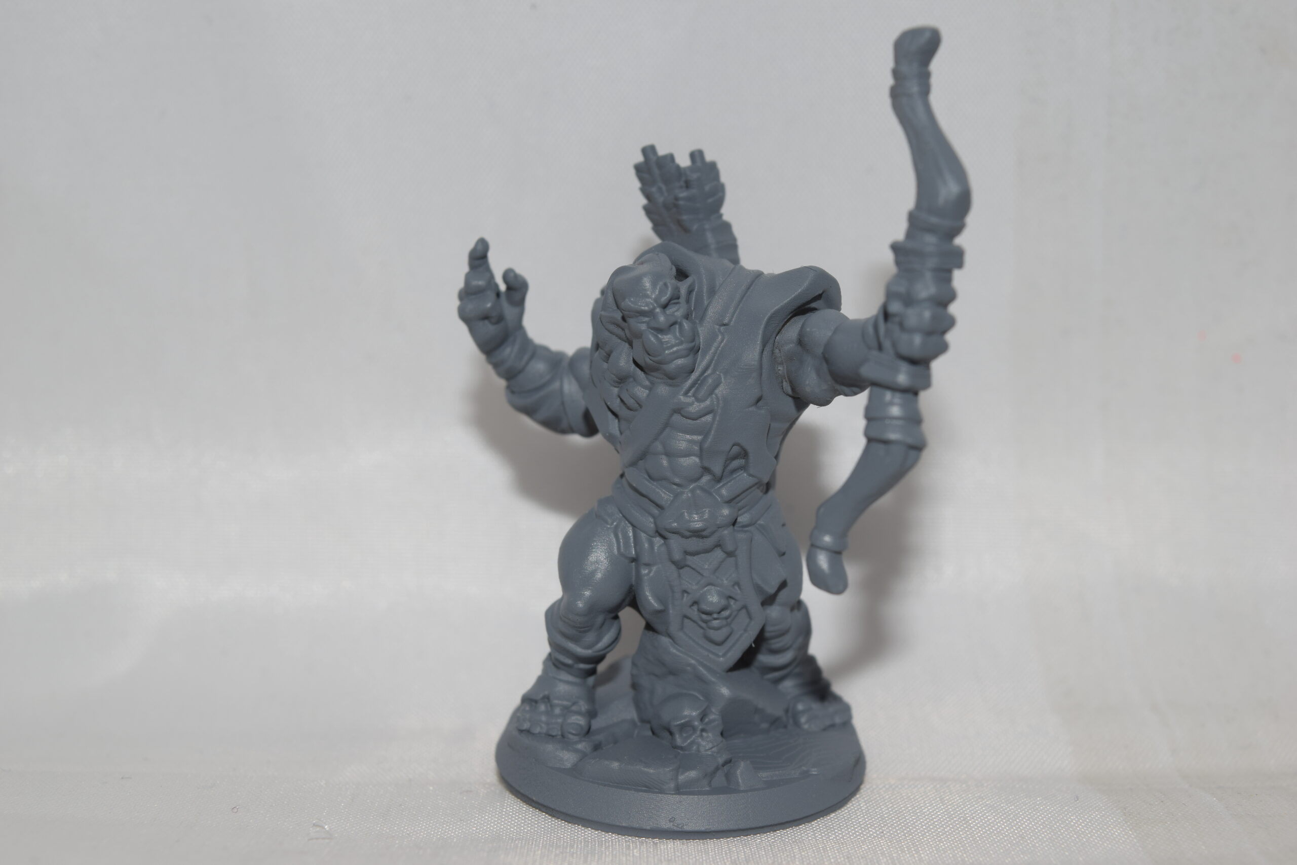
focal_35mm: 63
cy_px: 432
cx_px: 648
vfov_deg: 21.6
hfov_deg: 31.9
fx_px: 2270
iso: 100
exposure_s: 1/60
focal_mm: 42
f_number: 10
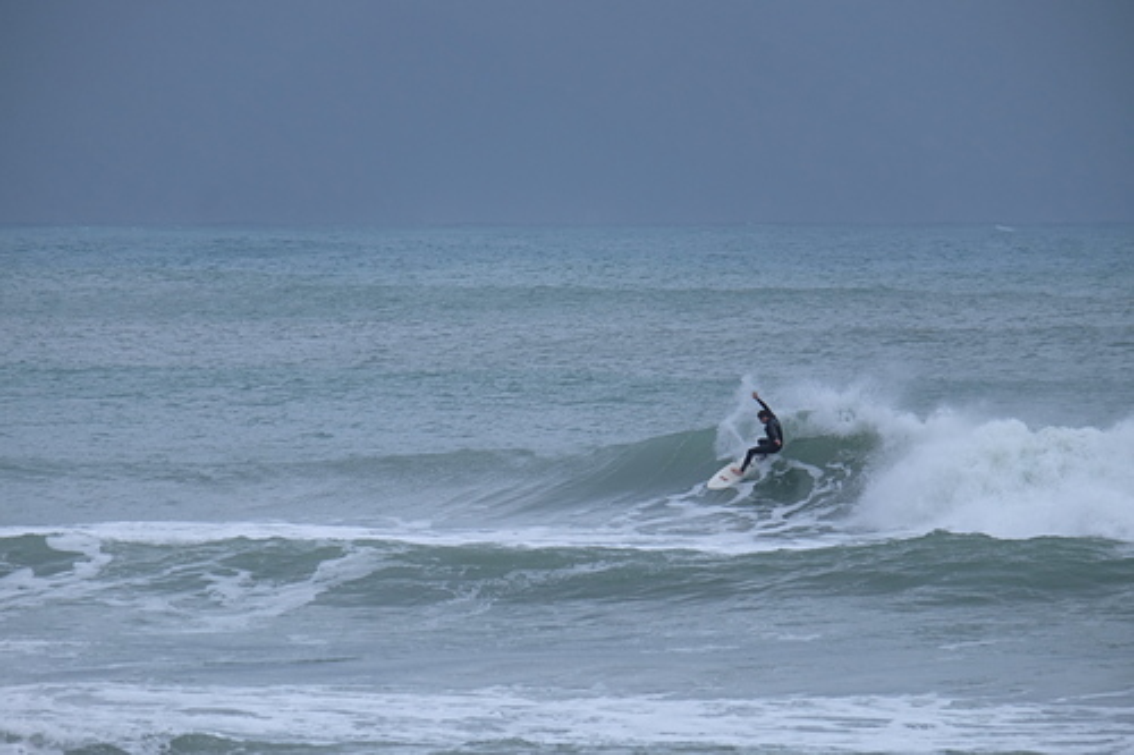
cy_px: 378
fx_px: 10863
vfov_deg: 4.0
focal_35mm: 345
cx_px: 567
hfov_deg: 6.0
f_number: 6.7
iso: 400
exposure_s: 1/1250
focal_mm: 230
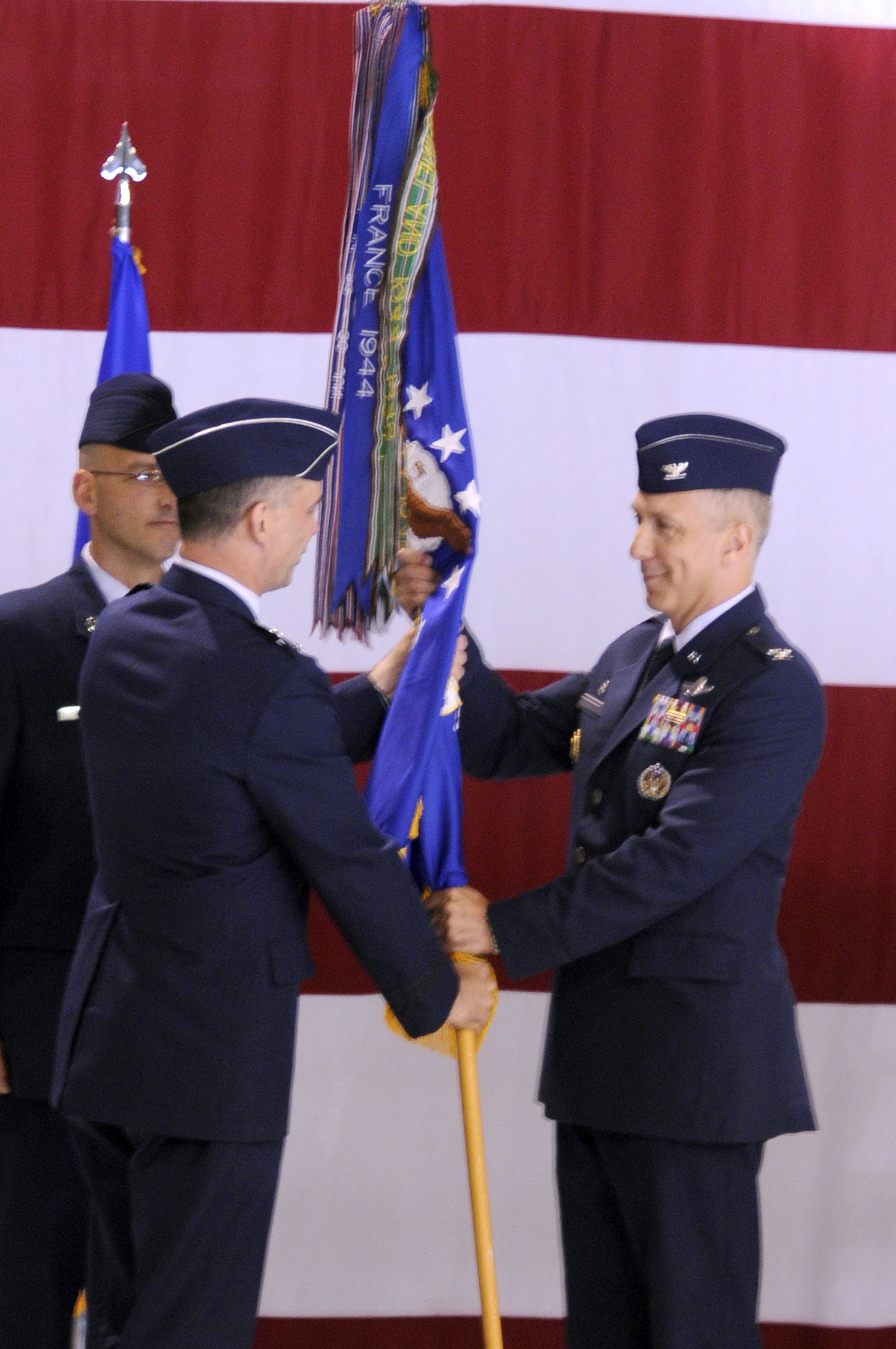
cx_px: 358
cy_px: 811
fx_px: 13388
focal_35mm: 358
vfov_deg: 5.8
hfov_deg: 3.8
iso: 500
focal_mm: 175
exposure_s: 1/25
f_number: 5
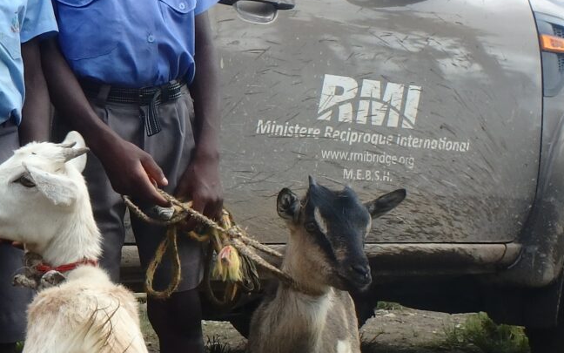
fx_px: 1014
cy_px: 200
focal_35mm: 66
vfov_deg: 19.7
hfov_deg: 30.4
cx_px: 125
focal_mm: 3.7
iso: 125
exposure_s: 1/400
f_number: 3.5
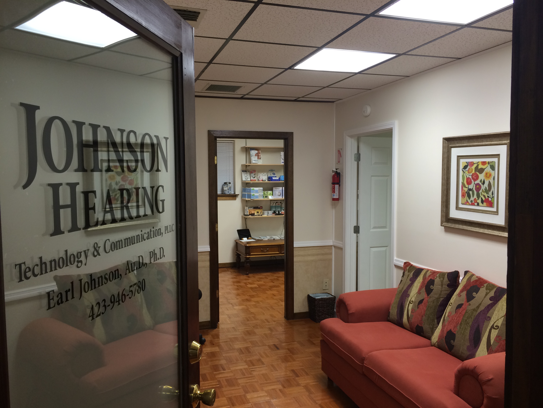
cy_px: 204
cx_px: 272
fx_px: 455
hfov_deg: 61.7
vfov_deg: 48.2
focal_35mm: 29
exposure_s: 1/30
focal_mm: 4.15
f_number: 2.2
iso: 50
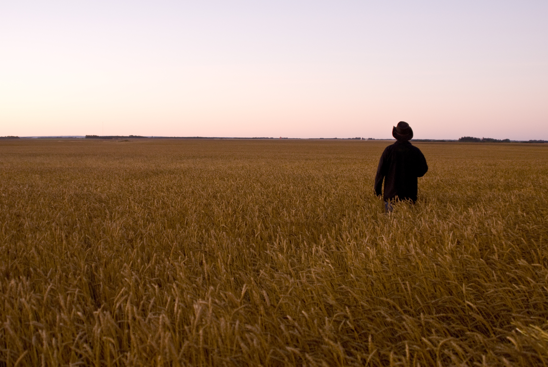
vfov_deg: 32.0
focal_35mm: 42
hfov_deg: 46.4
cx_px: 274
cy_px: 184
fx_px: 640
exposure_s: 1/80
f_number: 3.5
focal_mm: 28
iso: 400
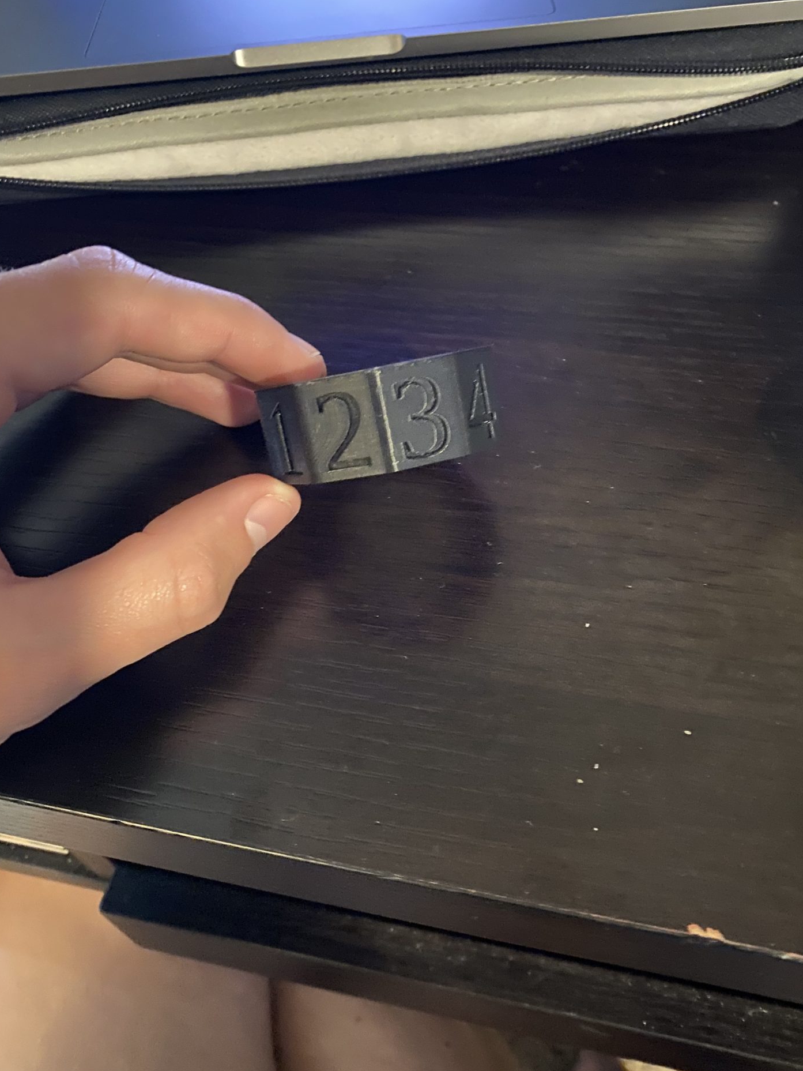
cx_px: 425
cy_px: 574
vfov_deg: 63.4
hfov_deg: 49.7
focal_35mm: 28
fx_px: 866
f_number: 1.8
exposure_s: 1/8
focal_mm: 4.25
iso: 500
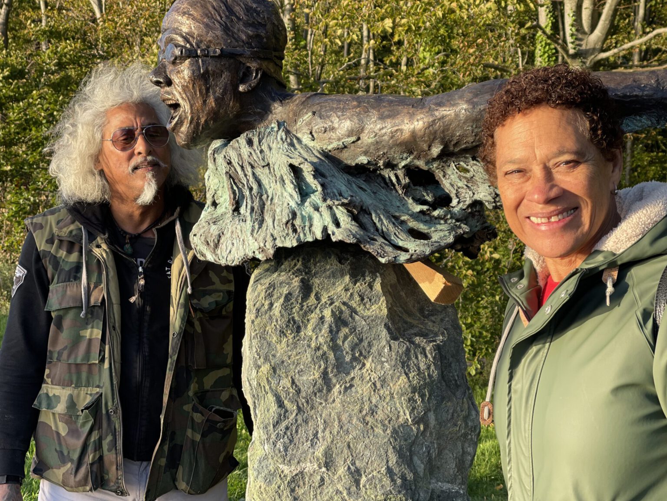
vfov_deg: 22.9
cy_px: 250
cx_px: 334
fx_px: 1233
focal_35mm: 64
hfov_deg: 30.3
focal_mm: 7.5
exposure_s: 1/215
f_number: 2.2
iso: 25
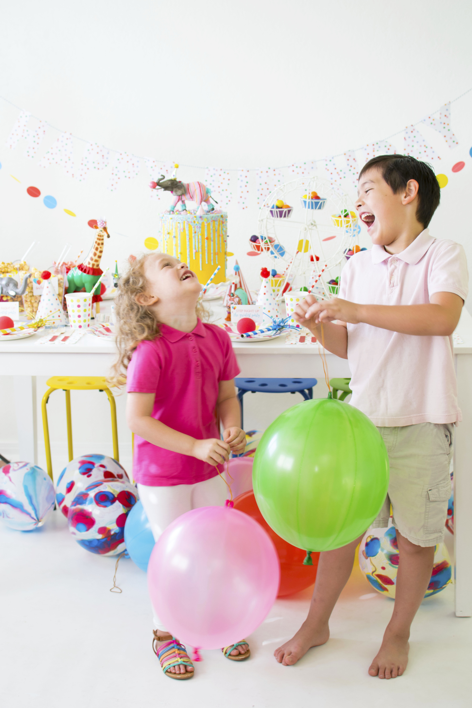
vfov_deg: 37.9
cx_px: 236
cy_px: 354
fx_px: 1032
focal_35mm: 52
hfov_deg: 25.8
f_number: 3.2
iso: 200
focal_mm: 35
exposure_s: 1/40
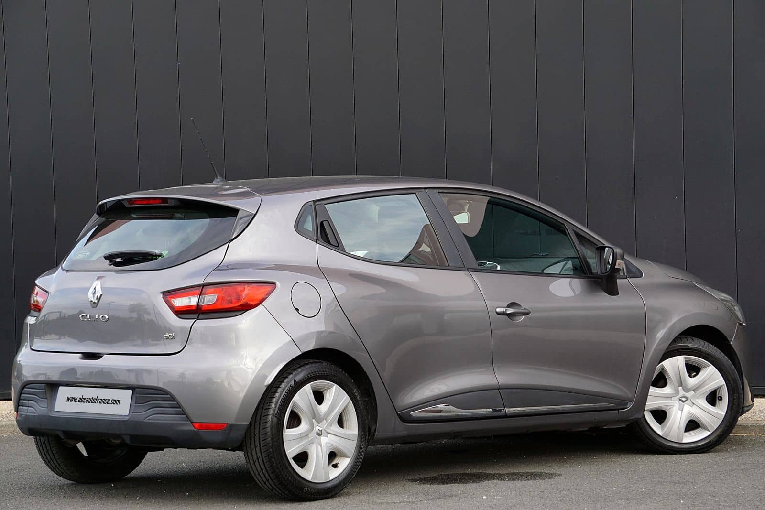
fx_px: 2359
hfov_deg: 18.4
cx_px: 382
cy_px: 255
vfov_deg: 12.3
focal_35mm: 111
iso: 400
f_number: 7.1
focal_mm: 74
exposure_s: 1/200
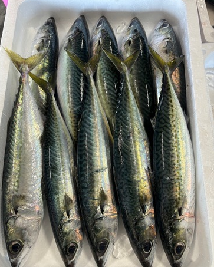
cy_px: 142
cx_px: 104
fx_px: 221
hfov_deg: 51.6
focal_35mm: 28
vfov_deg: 62.1
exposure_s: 1/106
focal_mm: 5.96
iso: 125
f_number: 1.6
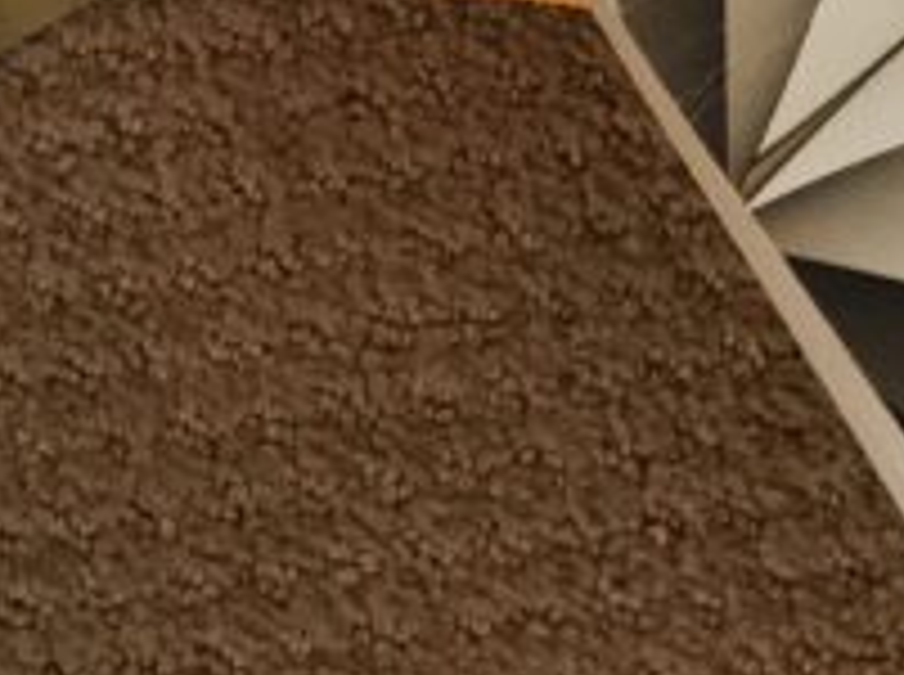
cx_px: 166
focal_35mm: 143
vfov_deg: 9.6
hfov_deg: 13.7
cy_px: -738
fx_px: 3728
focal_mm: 3.99
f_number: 1.8
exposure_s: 1/30
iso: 125
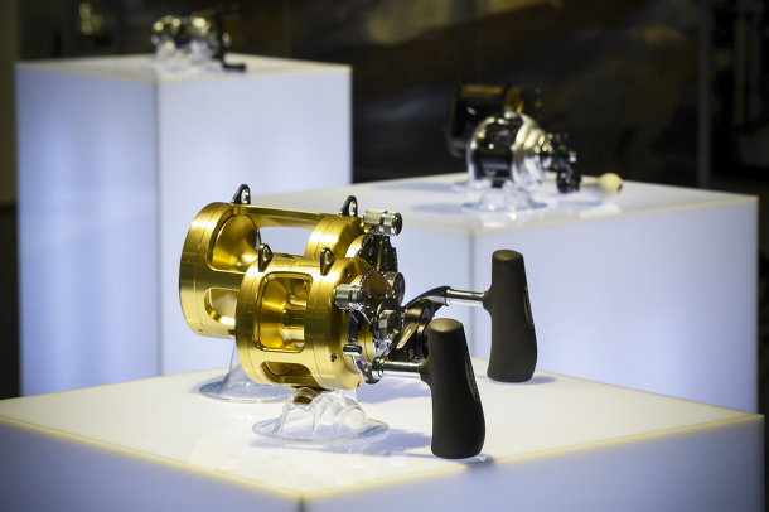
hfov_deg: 13.3
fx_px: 3309
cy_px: 256
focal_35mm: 155
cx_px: 384
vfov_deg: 8.8
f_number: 16
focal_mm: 155
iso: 2000
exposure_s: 1/50
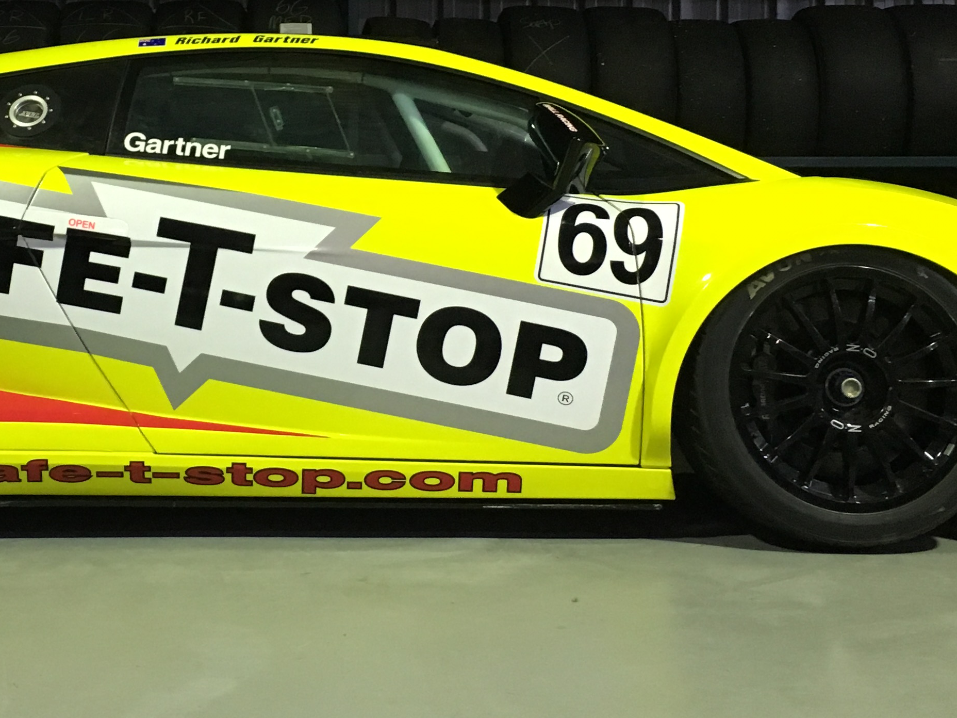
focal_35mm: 63
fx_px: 1742
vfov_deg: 23.0
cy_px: 153
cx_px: 241
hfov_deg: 30.2
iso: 200
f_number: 2.2
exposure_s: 1/20
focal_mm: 4.15
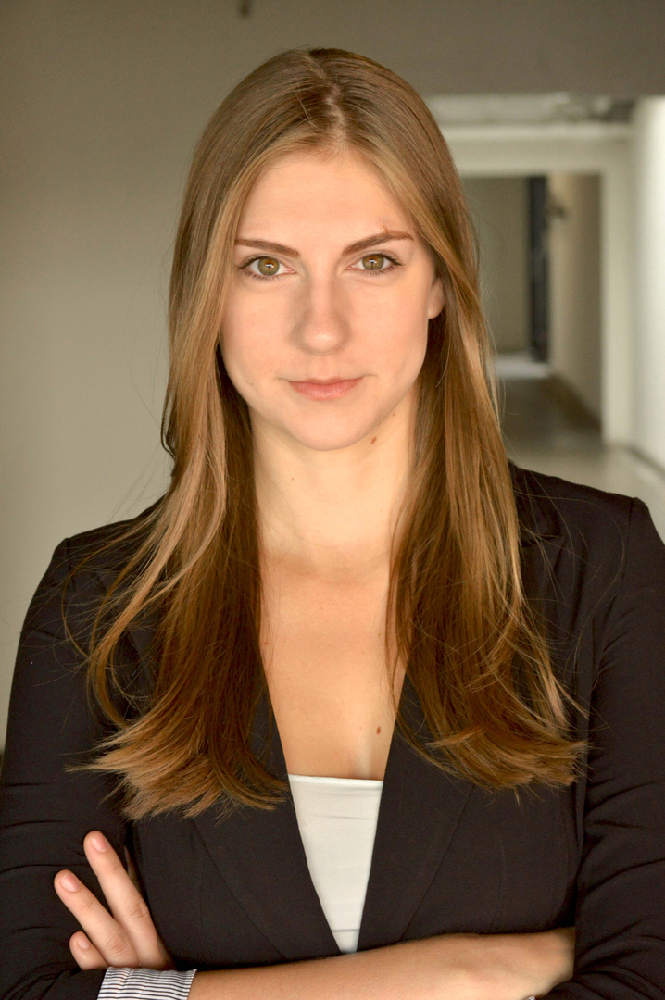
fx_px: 2290
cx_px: 332
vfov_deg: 24.6
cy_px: 500
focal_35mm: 82
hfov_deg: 16.5
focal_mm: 55
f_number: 8
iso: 800
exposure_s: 1/125
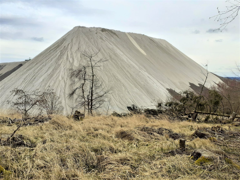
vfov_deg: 51.4
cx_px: 120
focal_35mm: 27
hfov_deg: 65.3
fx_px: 187
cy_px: 90
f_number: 1.9
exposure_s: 1/679
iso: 40
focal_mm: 3.6
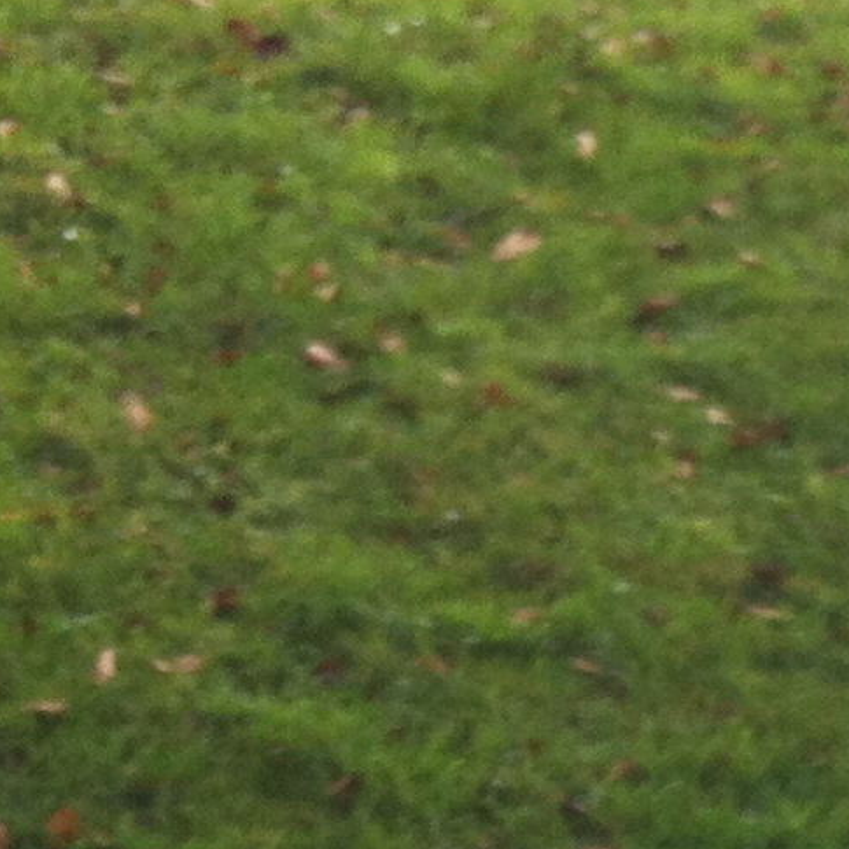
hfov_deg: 10.3
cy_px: 1509
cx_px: 1227
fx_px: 4578
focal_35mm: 165
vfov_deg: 10.0
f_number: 2.8
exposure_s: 1/120
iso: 80
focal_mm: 3.85
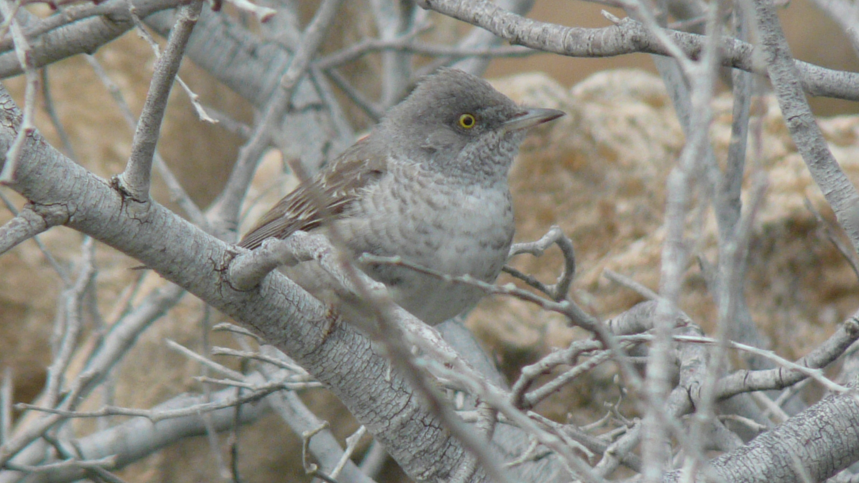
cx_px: 429
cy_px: 176
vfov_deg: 2.2
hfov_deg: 3.9
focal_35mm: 550
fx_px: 12530
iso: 200
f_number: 5.6
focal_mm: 82.8
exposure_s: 1/500
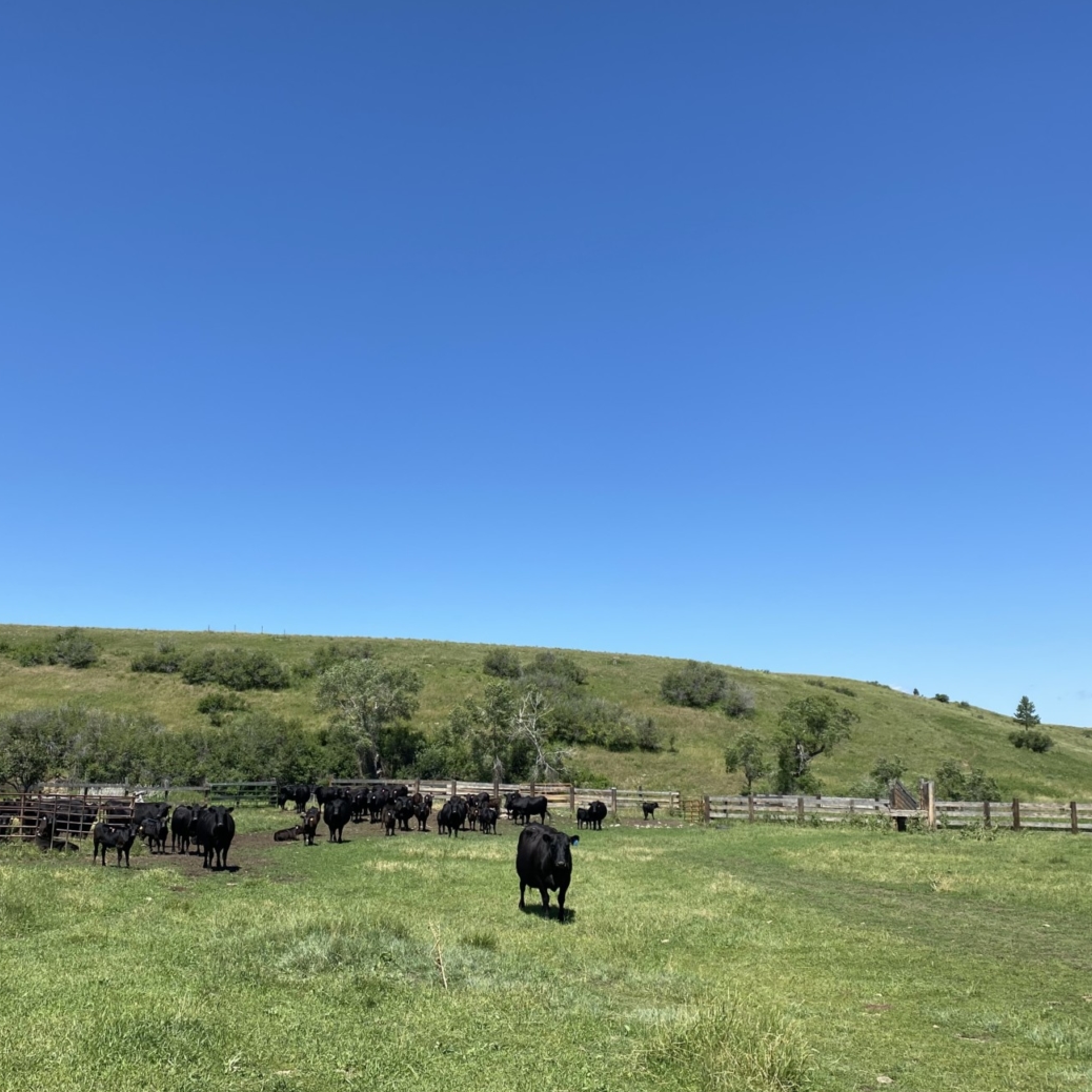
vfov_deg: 48.4
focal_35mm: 34
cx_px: 489
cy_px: 571
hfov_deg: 48.4
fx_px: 1213
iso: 32
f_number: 1.8
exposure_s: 1/2755
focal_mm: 4.25
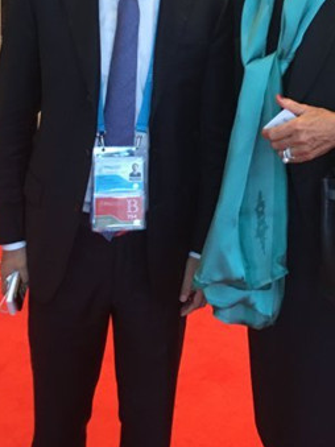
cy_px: 54
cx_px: 244
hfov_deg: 25.4
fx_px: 736
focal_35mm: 57
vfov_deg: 32.3
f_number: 2.2
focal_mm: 4.15
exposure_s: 1/17
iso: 100
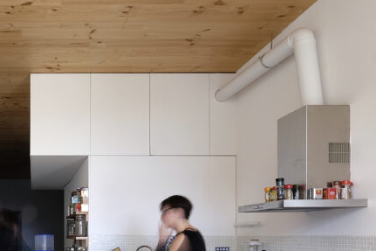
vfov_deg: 32.5
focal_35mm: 38
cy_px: 245
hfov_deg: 45.4
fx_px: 397
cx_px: 30
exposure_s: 1/1.4
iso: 100
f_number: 14
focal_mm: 10.5
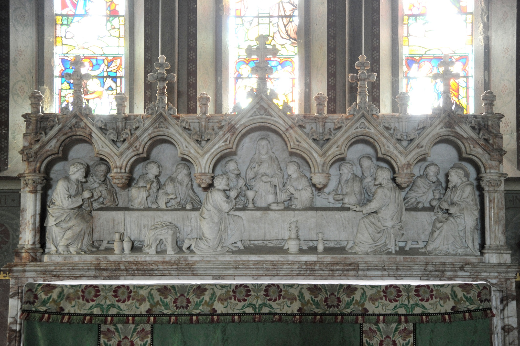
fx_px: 895
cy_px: 173
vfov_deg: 21.9
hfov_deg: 32.4
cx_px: 260
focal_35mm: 62
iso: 2500
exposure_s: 1/40
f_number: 3.8
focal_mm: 62
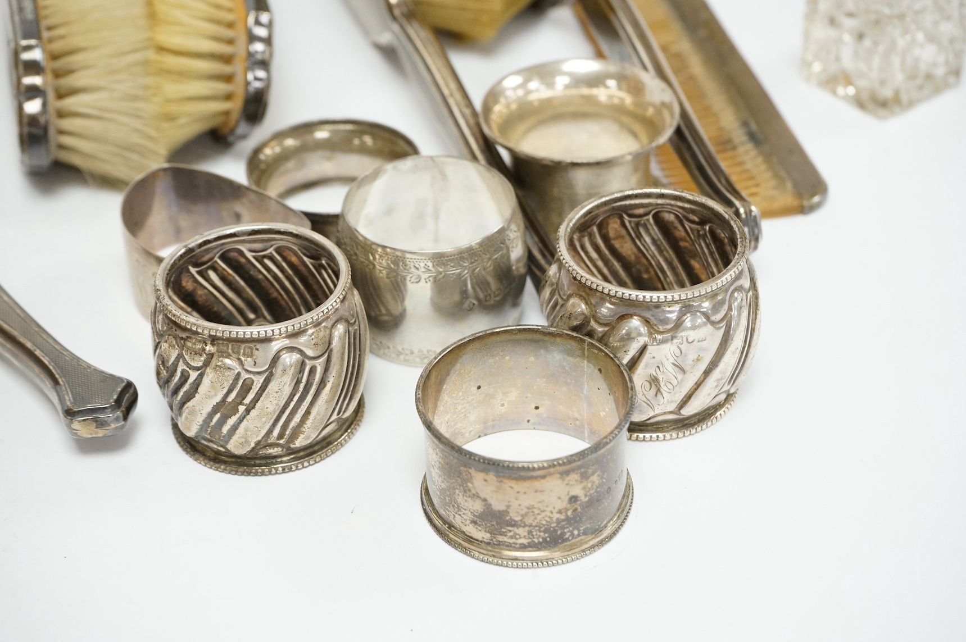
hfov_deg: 28.9
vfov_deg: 19.4
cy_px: 321
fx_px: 1877
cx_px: 483
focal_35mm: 70
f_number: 9
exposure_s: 1/100
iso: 3200
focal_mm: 70
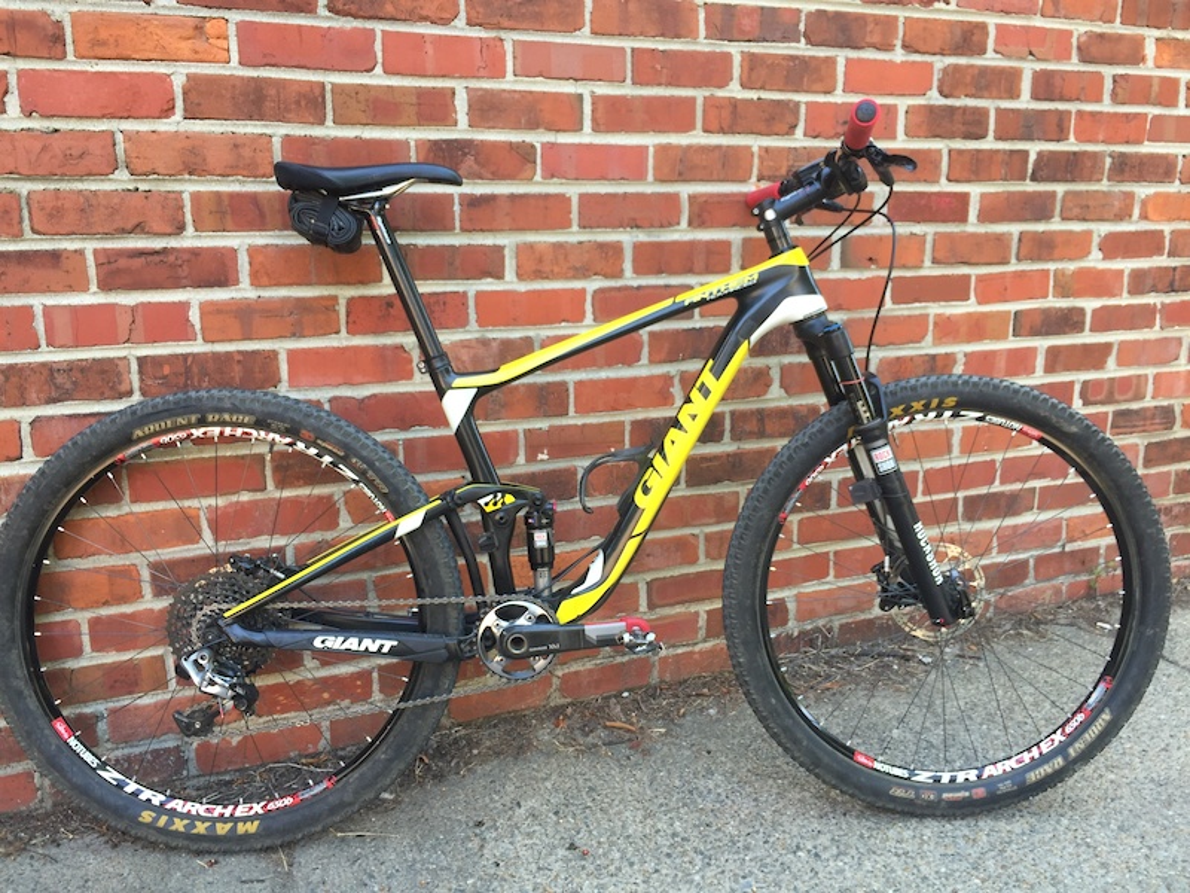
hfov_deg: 61.7
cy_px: 446
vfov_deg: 48.2
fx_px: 997
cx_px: 595
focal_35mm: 29
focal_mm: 4.15
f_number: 2.2
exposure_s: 1/60
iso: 32
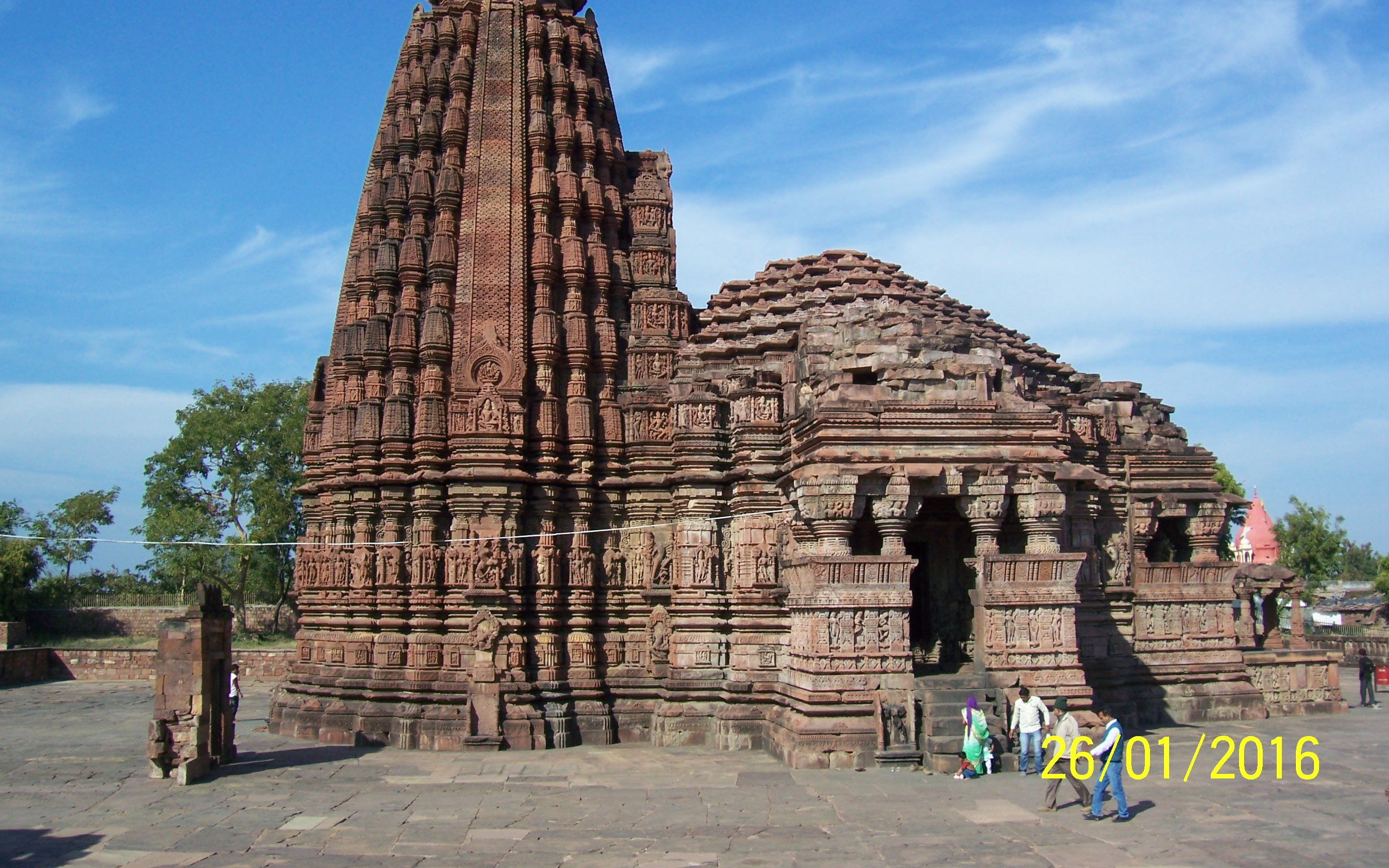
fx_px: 1401
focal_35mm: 37
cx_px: 681
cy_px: 359
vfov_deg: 34.4
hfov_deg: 52.7
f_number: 5.1
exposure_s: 1/640
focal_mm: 5.6
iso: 80
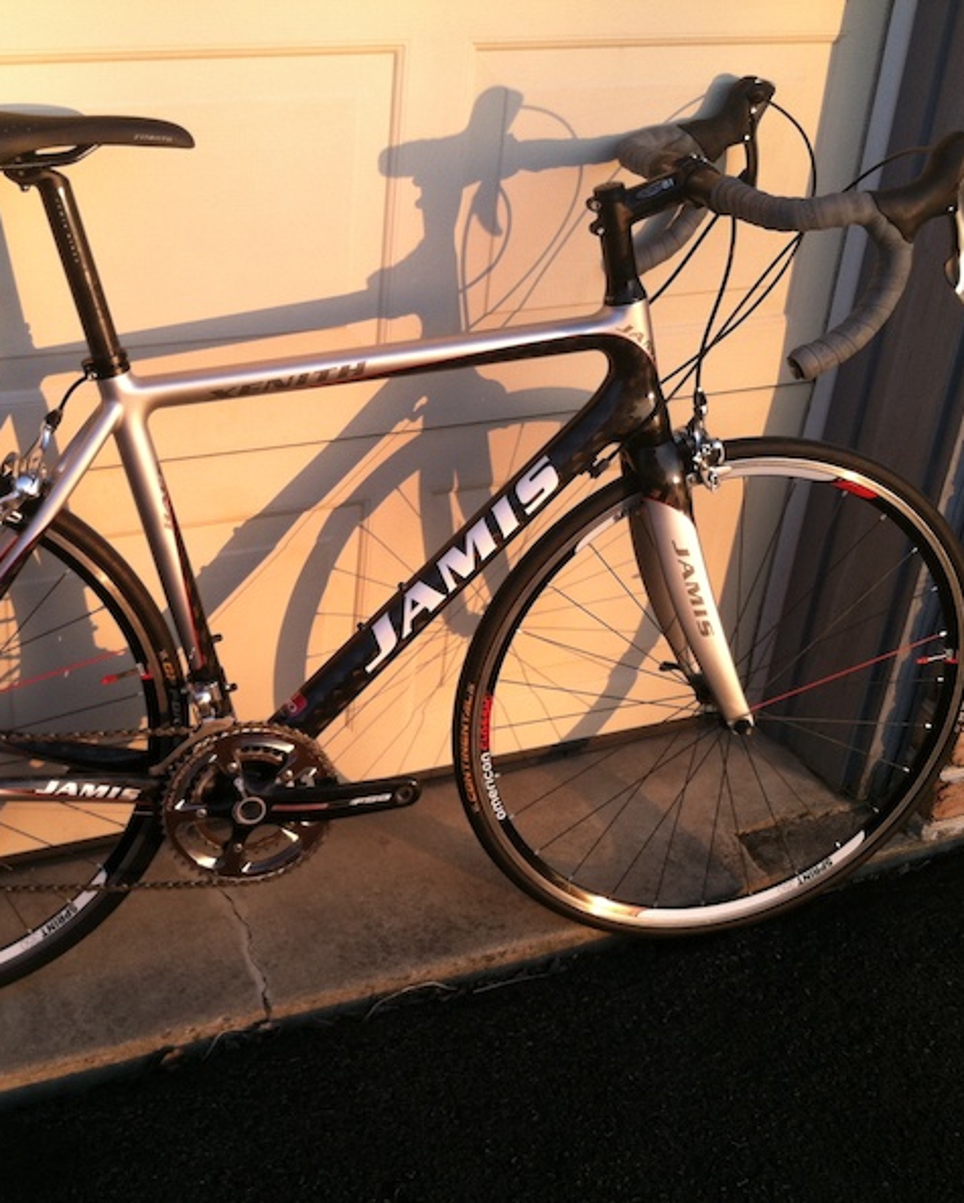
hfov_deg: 32.5
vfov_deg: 40.3
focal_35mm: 46
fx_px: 1639
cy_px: 605
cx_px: 313
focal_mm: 3.85
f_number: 2.8
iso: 80
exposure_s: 1/167
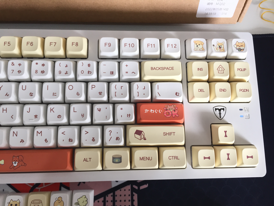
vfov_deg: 48.2
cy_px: 103
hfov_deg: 61.7
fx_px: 230
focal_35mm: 29
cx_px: 137
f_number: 2.2
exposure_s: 1/40
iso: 32
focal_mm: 4.15
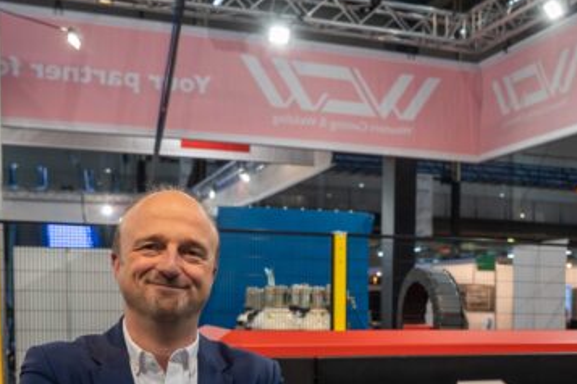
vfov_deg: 22.7
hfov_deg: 33.9
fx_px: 918
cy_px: 387
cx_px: 456
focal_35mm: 57
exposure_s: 1/125
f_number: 4
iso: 800
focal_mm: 26.6
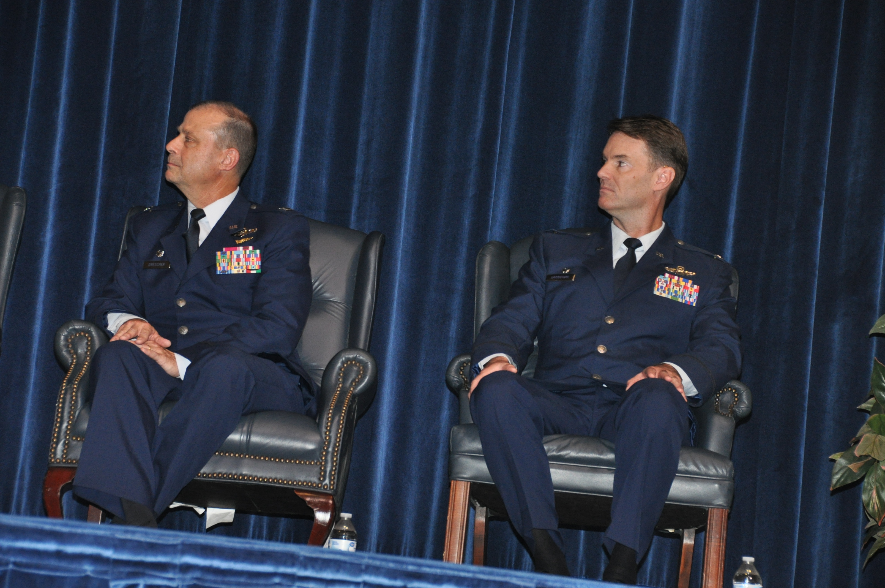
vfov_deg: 11.1
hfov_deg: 16.7
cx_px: 442
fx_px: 3020
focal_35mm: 123
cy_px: 294
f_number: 5
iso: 800
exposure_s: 1/60
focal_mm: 82
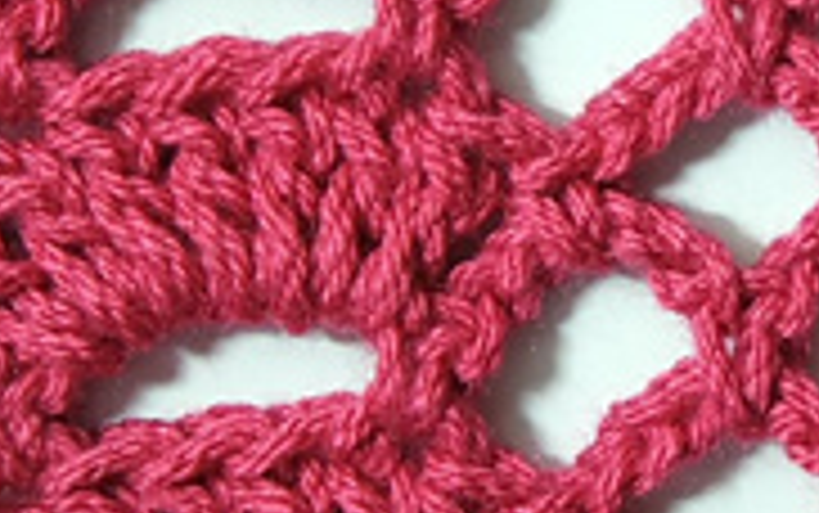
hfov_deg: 7.5
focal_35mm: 276
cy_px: -81
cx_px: 1260
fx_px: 6164
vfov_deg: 4.8
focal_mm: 50
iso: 800
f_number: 5.6
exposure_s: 1/80
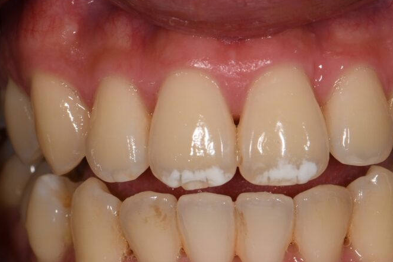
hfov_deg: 10.5
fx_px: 2128
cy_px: 166
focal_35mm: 195
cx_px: 226
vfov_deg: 7.0
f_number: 32
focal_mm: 105
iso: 200
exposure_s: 1/160
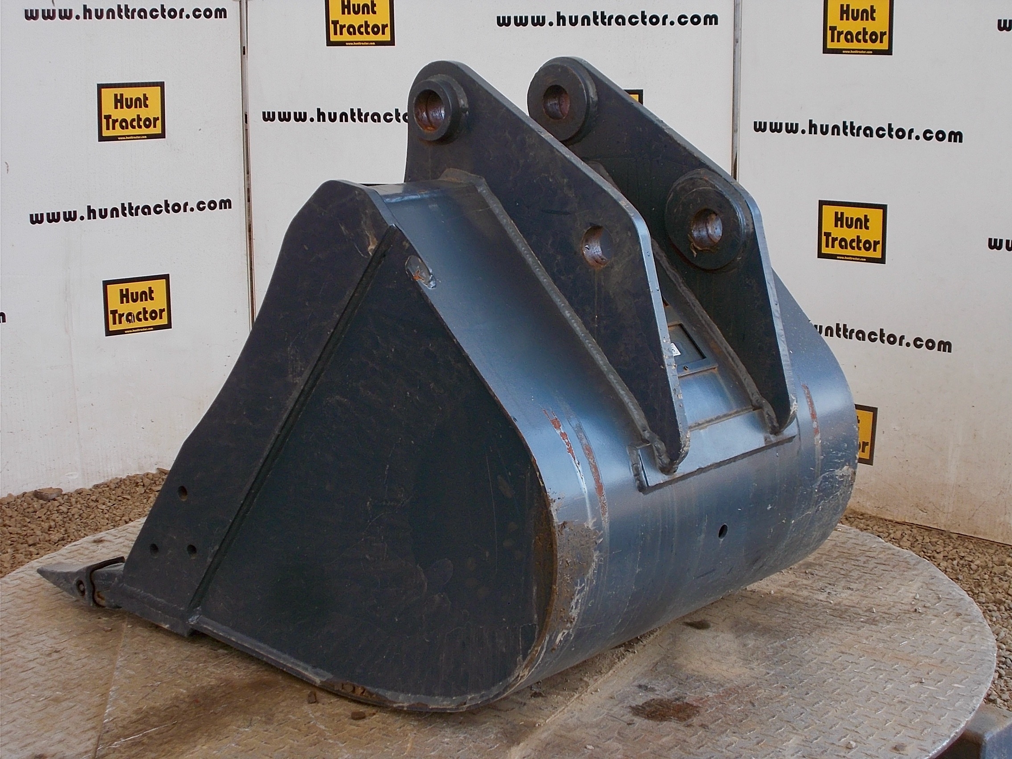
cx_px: 506
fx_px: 1696
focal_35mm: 58
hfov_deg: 33.2
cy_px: 380
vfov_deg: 25.2
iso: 80
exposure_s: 1/60
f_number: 4.9
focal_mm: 10.3
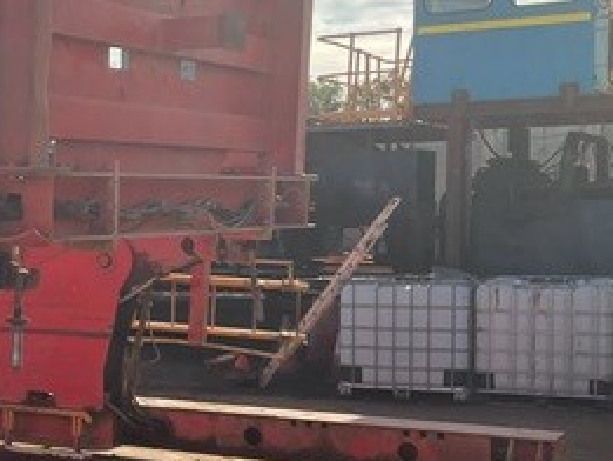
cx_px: -78
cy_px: 282
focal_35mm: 71
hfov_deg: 25.2
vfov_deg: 20.7
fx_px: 1258
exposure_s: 1/1786
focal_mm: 3
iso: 16
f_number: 1.8
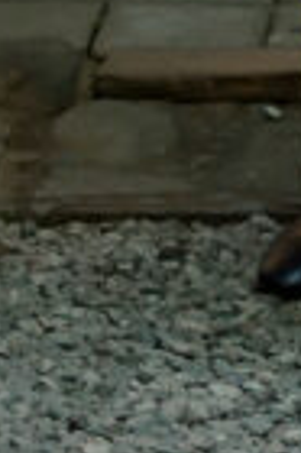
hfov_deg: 3.7
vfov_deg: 5.2
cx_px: 571
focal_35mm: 367
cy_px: -1110
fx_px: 4614
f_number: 2
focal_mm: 50
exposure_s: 1/160
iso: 640
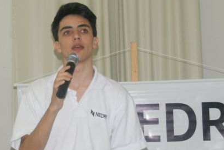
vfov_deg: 9.7
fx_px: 884
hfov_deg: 14.4
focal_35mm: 142
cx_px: 101
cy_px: 74
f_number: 5
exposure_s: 1/80
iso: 400
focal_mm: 45
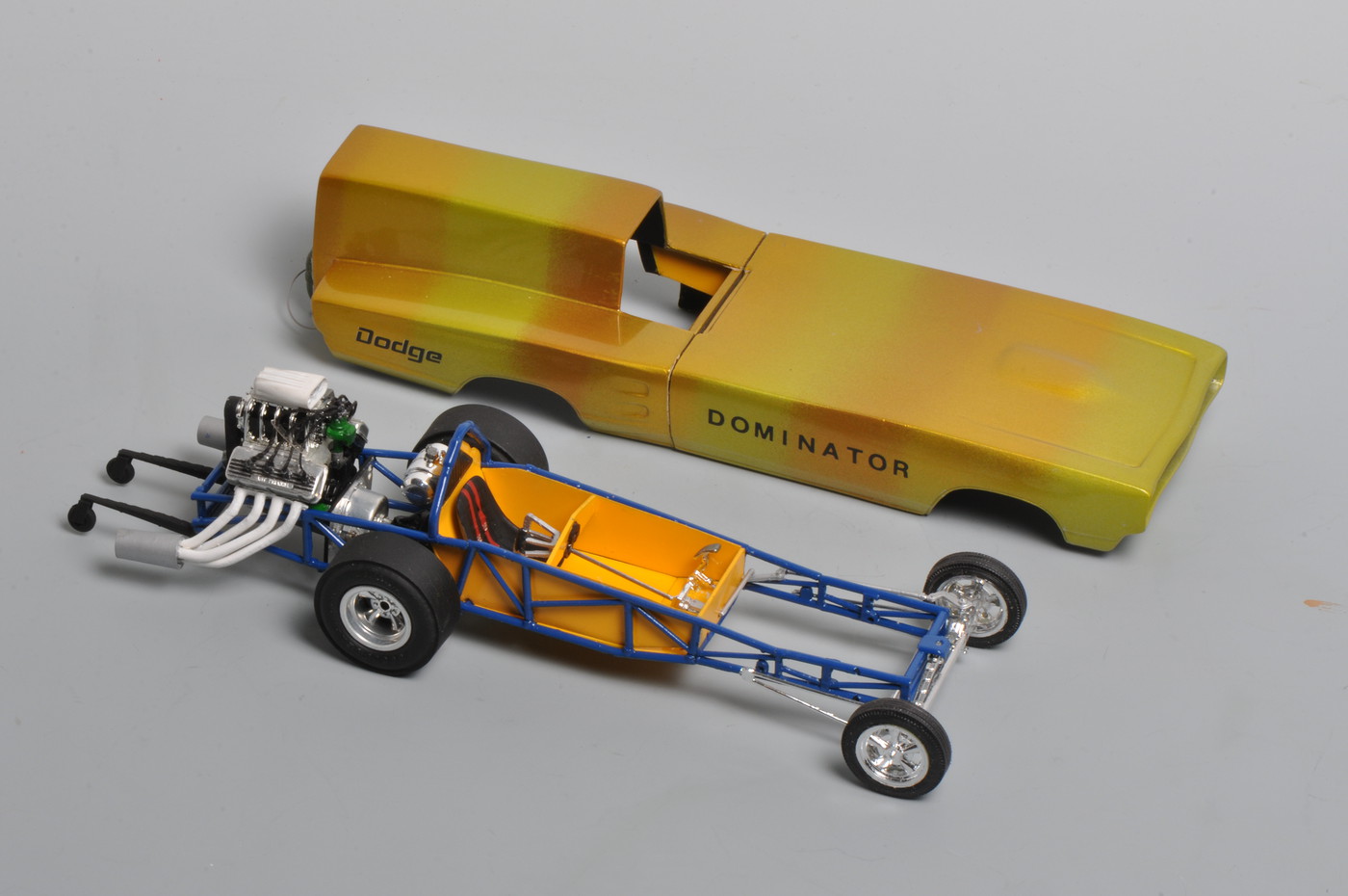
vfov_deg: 10.7
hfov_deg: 16.1
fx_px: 4769
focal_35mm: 128
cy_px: 448
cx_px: 674
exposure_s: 1/60
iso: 200
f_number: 32
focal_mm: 85
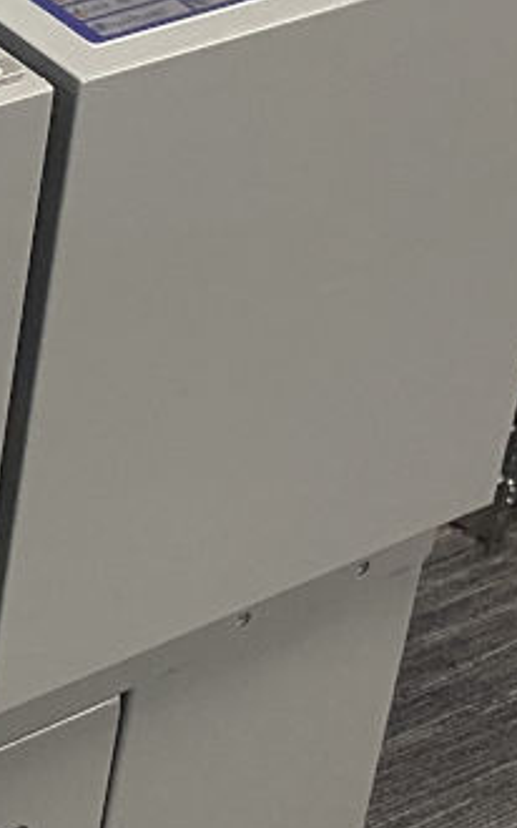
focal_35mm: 117
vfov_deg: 17.5
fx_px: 2640
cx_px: -886
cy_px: 50
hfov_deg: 9.4
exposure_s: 1/60
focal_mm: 4.25
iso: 250
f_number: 1.8
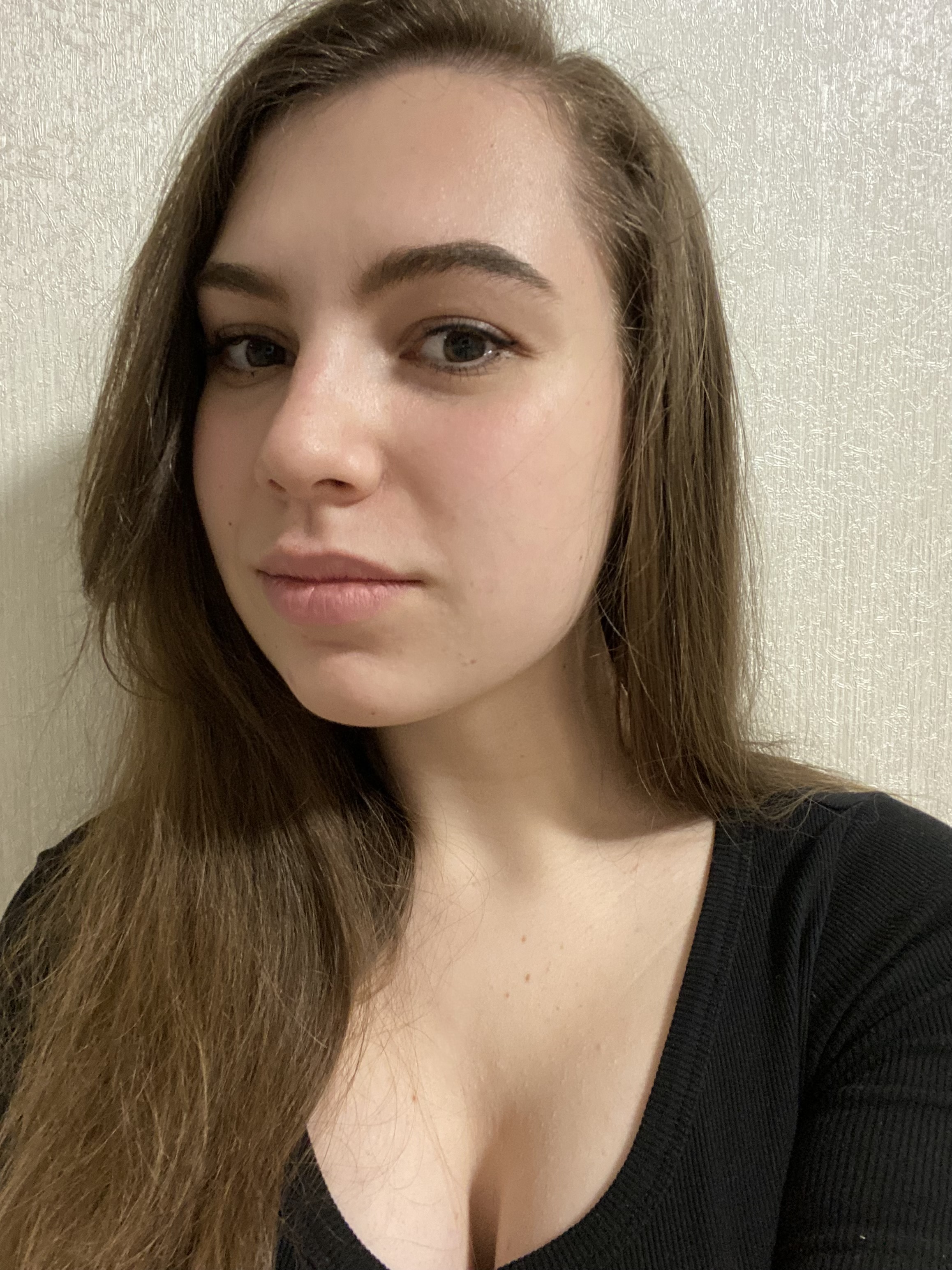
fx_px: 1100
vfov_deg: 60.0
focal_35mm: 30
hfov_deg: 46.8
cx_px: 476
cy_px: 635
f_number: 2.2
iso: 320
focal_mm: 2.71
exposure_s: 1/25
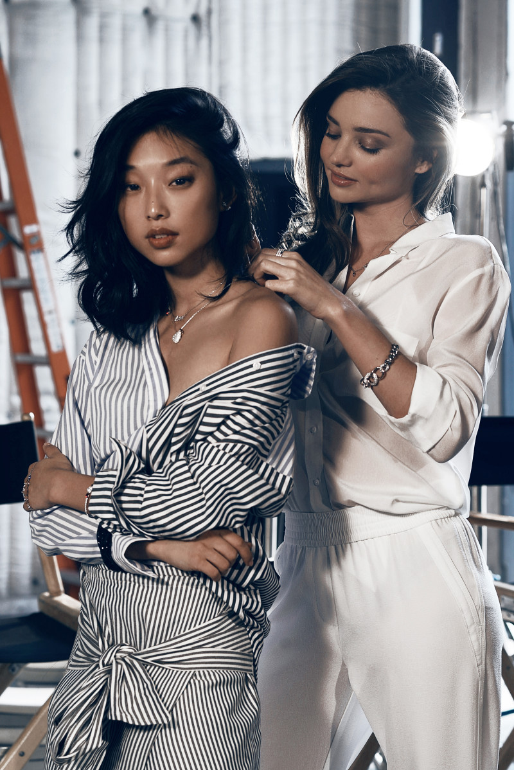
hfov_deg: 16.1
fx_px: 1818
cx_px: 257
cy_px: 385
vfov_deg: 23.9
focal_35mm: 85
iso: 200
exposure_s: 1/200
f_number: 5.6
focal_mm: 85
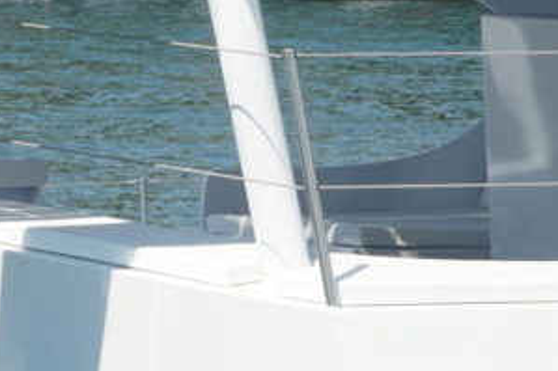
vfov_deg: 5.3
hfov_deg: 7.9
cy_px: 276
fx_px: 3981
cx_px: -194
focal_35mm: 257
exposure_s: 1/100
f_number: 13
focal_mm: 50
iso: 100
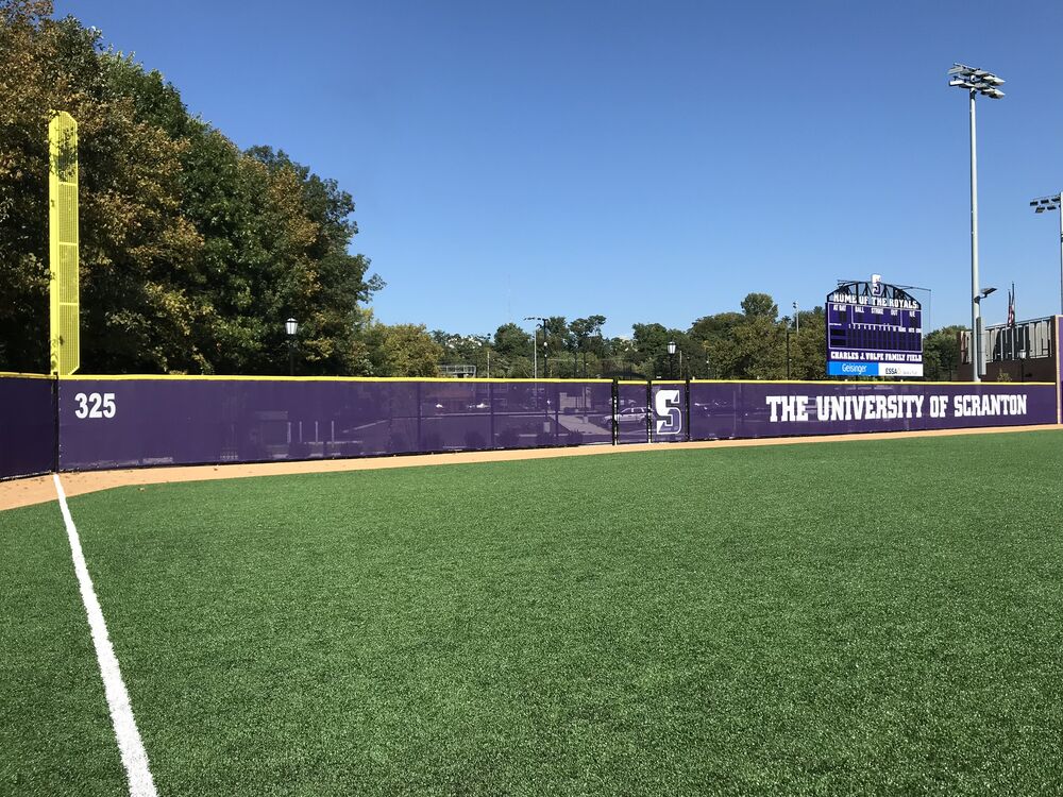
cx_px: 532
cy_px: 398
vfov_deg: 49.7
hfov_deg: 63.4
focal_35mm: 28
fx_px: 860
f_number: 1.8
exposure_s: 1/2398
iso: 20
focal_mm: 3.99
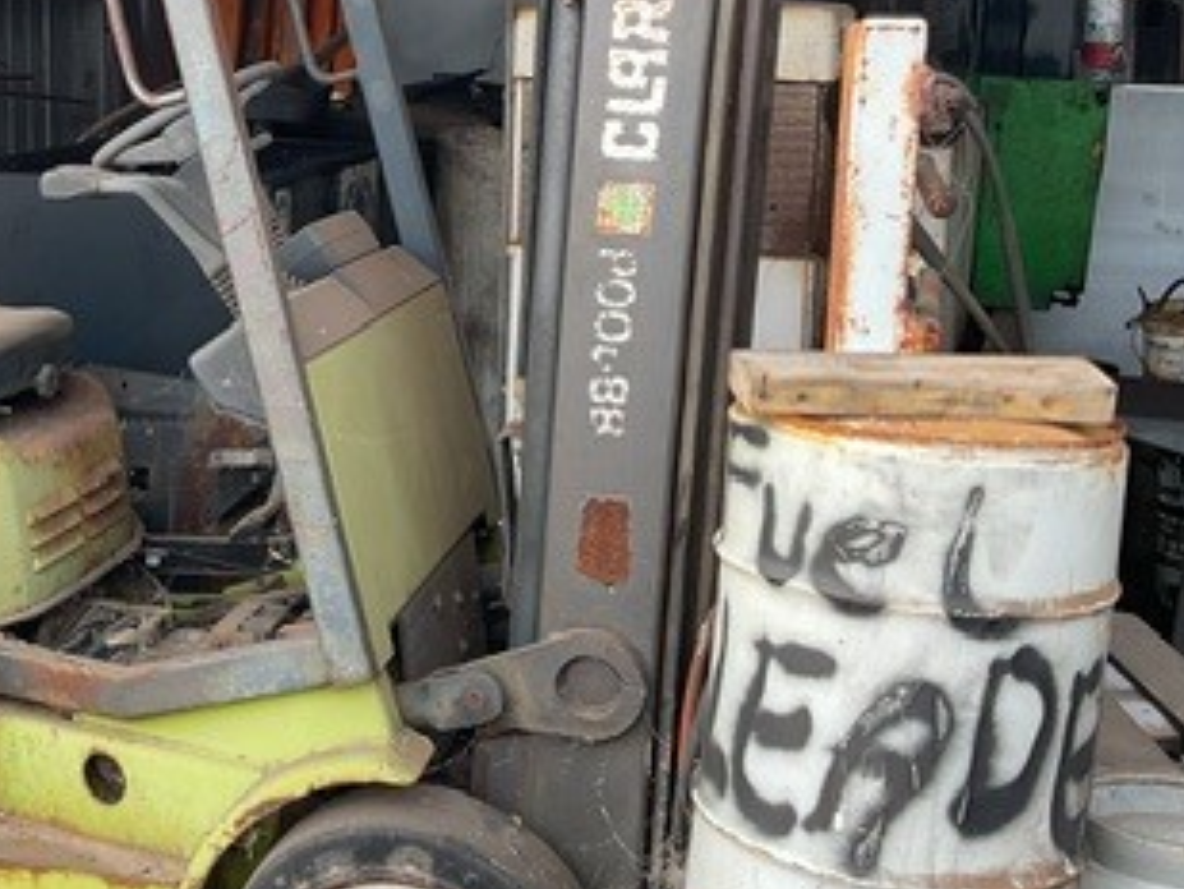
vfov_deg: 24.4
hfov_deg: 30.9
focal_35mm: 60
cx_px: 157
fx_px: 2053
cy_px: 326
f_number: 1.8
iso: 16
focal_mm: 3
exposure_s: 1/299
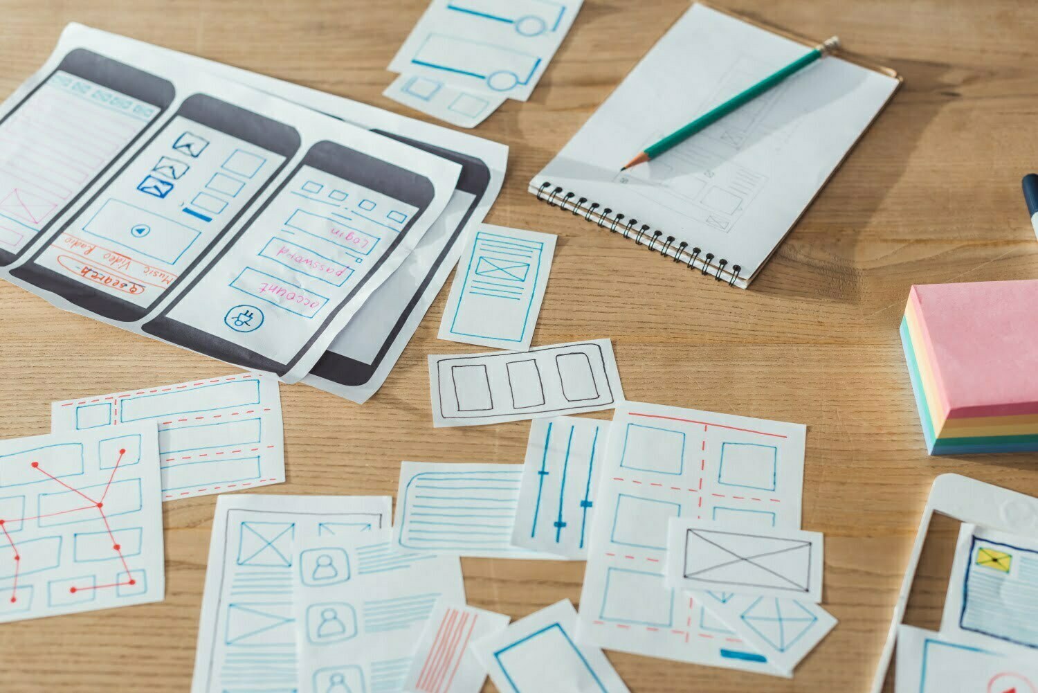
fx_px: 1442
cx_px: 519
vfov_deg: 27.0
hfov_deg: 39.6
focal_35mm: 50
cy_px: 346
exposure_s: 1/200
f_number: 3.5
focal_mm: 50
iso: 250
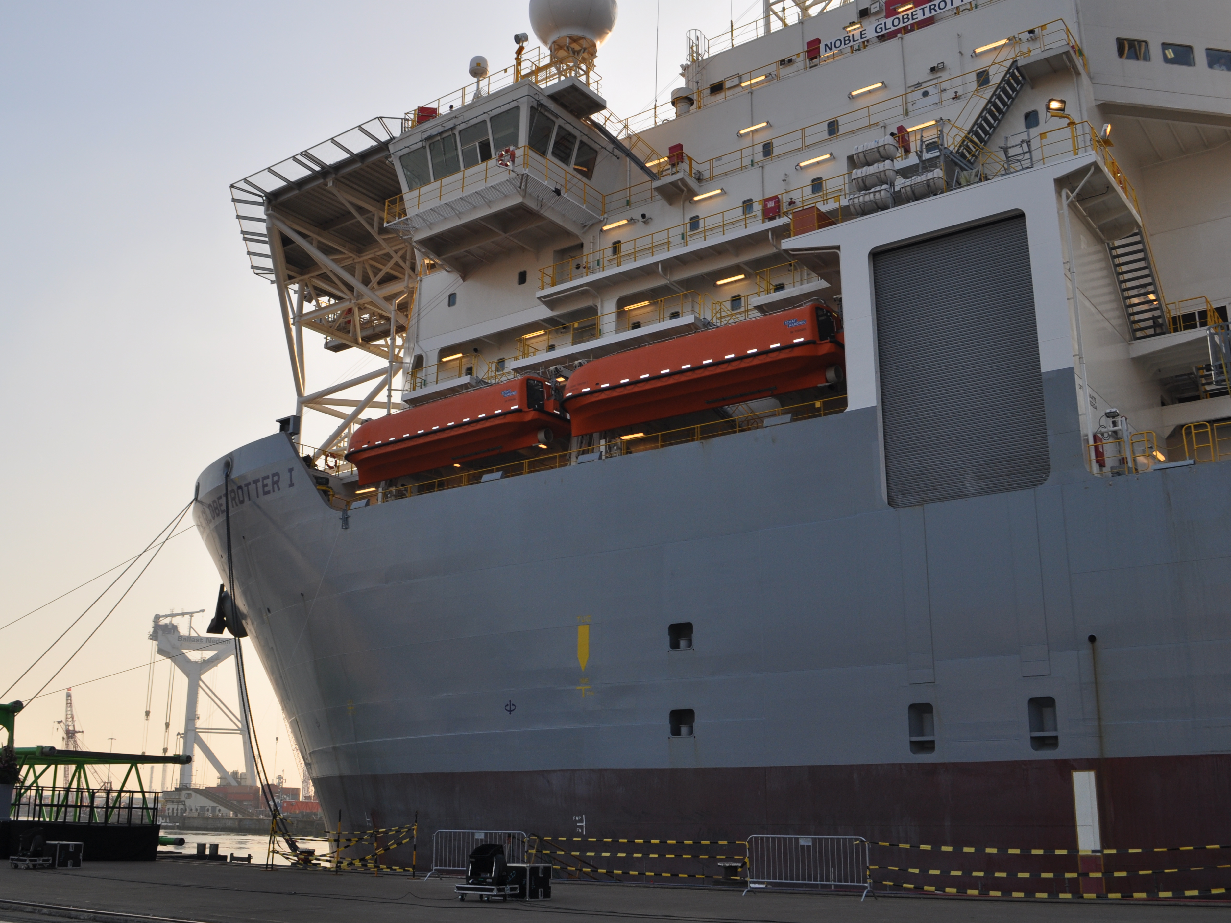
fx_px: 1174
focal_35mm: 33
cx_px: 584
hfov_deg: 55.3
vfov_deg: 42.9
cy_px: 456
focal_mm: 20
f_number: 9
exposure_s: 1/200
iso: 200
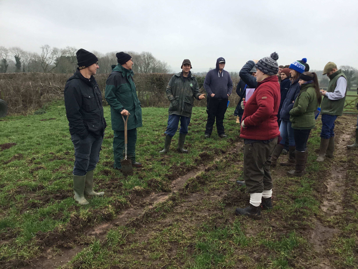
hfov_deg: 58.4
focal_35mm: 31
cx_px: 179
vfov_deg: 45.4
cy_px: 134
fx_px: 321
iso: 50
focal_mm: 3.3
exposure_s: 1/100
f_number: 2.4
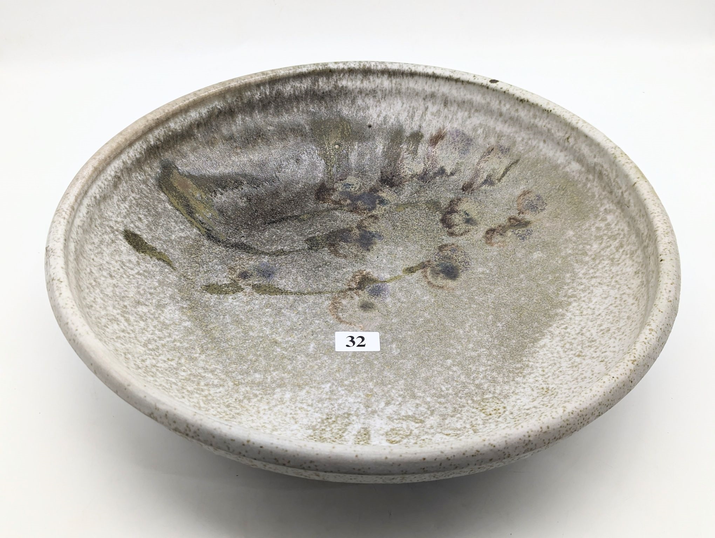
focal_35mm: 48
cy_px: 269
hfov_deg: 39.6
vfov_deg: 30.3
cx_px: 358
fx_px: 993
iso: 47
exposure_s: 1/134
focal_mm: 6.81
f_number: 1.85
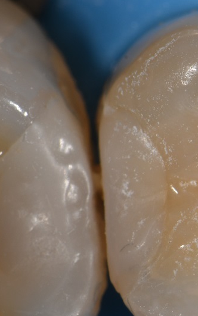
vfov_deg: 5.2
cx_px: 248
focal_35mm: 407
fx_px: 3513
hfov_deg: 3.2
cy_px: 177
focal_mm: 105
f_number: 32
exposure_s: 1/200
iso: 200
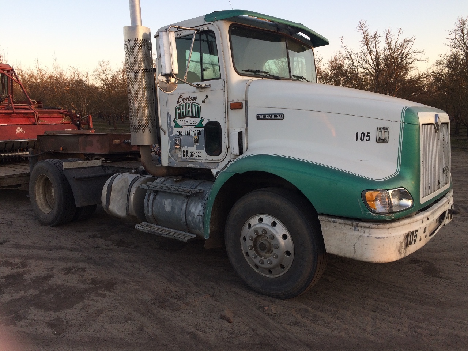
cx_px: 234
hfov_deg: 61.7
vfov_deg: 48.2
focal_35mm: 29
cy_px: 176
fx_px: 392
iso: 32
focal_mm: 4.15
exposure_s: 1/246
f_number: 2.2
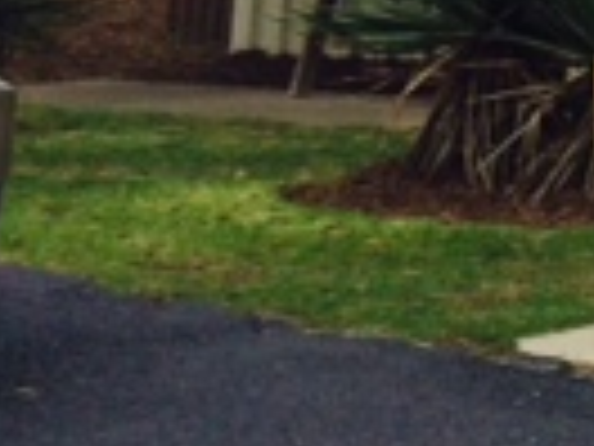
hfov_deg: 11.6
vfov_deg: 9.8
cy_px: -446
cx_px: 1413
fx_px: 2420
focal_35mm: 141
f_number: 2.2
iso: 32
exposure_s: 1/873
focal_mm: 4.15
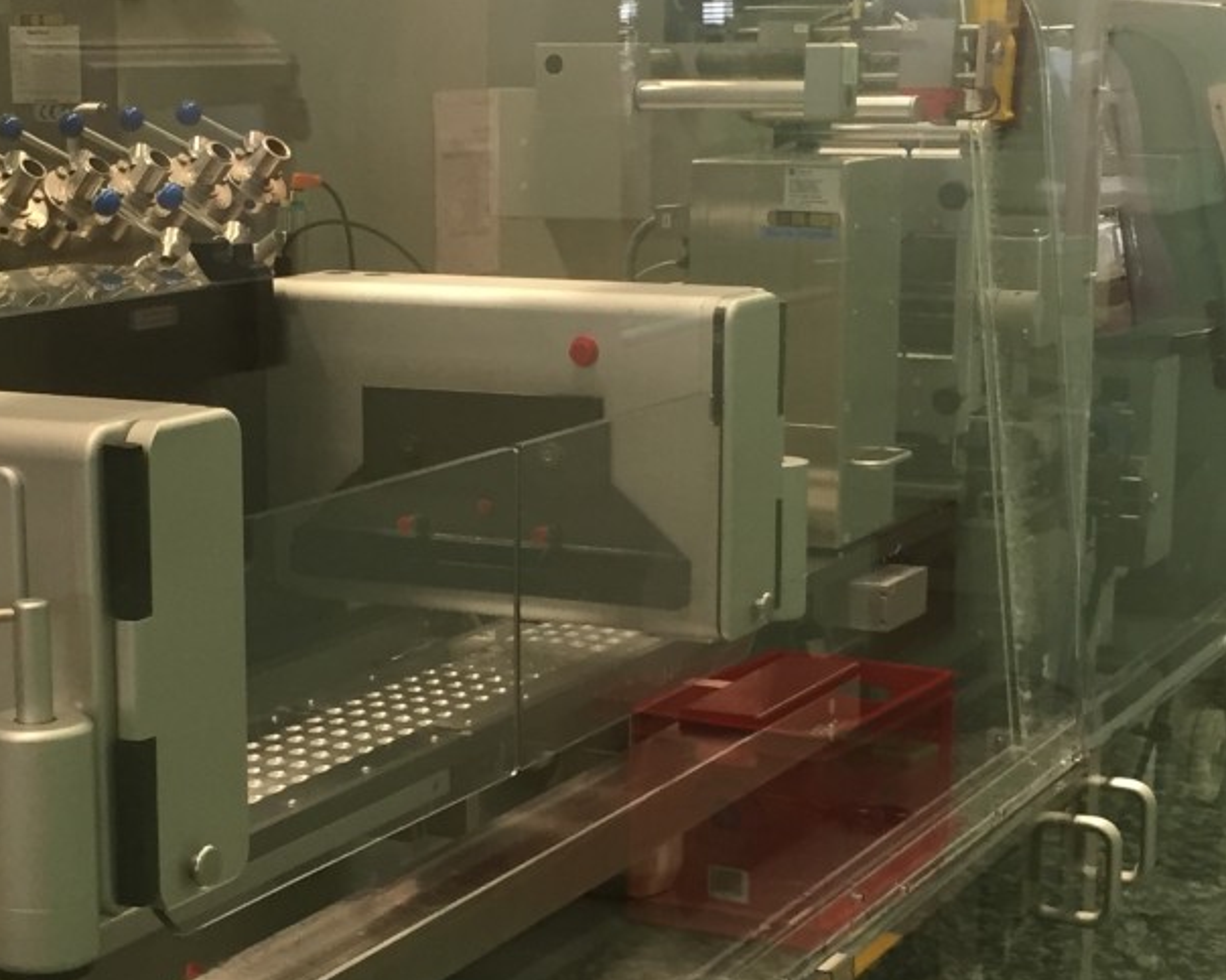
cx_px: 432
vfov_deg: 20.4
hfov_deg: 25.3
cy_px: 601
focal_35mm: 75
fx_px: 2721
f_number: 2.2
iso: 100
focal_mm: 4.15
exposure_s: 1/30
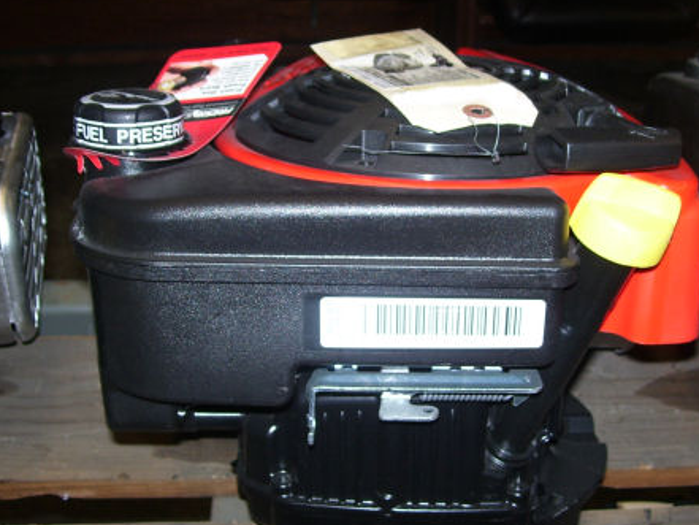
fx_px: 990
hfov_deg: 38.9
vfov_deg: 29.7
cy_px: 284
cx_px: 358
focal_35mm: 49
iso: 80
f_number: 2.7
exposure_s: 1/60
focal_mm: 6
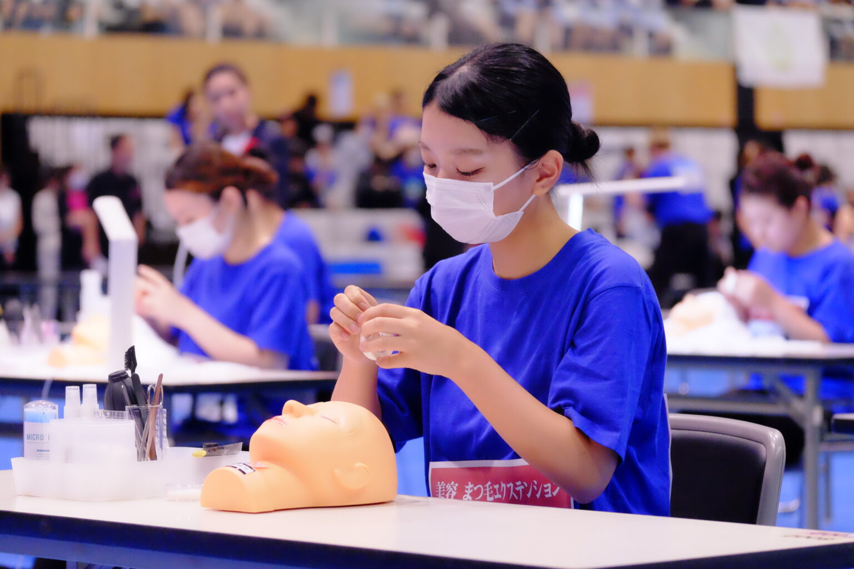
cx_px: 427
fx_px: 3226
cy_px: 284
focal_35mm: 136
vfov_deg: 10.1
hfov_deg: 15.1
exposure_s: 1/250
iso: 6400
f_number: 3.9
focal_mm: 90.4
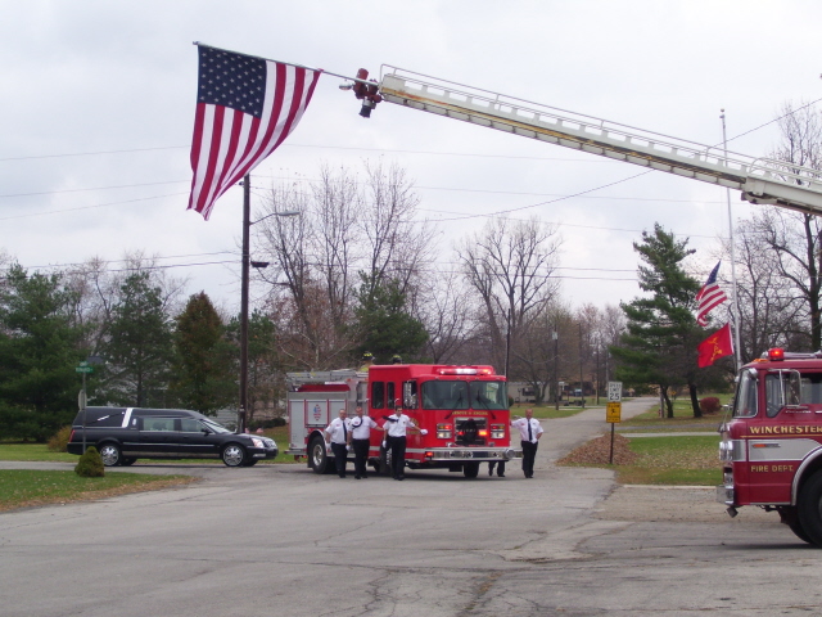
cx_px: 411
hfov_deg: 22.5
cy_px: 308
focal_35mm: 87
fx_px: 2066
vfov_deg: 17.0
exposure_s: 1/350
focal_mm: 14.3
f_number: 4.3
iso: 80
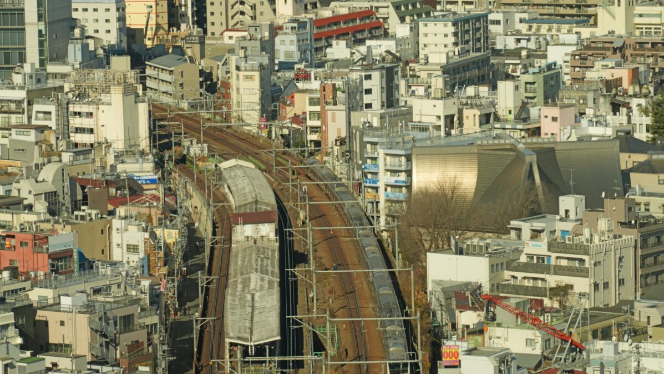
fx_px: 3697
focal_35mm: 210
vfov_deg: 5.8
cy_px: 202
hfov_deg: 10.3
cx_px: 332
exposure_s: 1/800
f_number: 13
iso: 800
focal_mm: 200
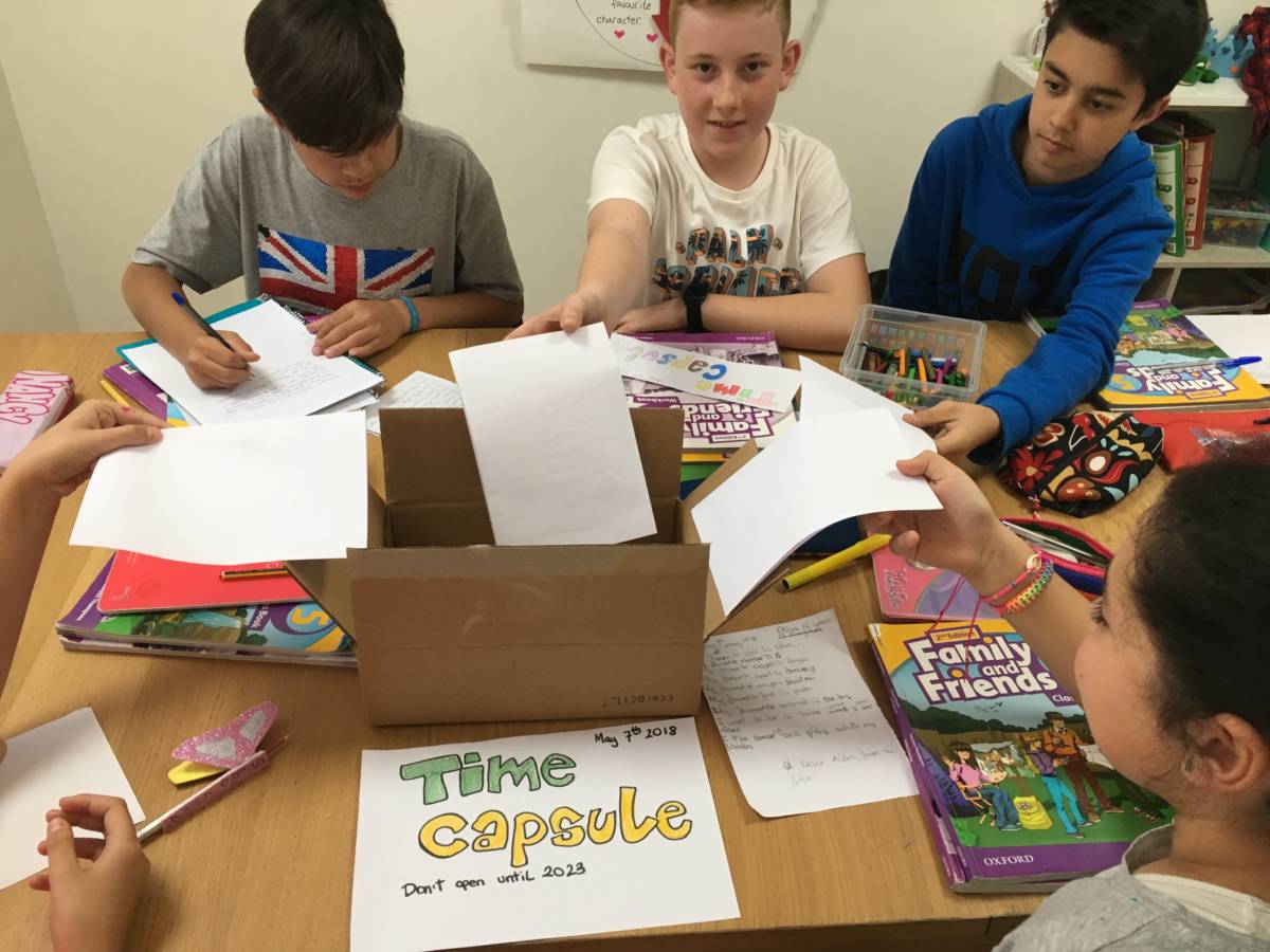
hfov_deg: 61.7
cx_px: 635
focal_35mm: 29
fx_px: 1064
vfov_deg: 48.2
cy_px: 476
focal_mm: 4.15
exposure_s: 1/33
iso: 50
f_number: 2.2
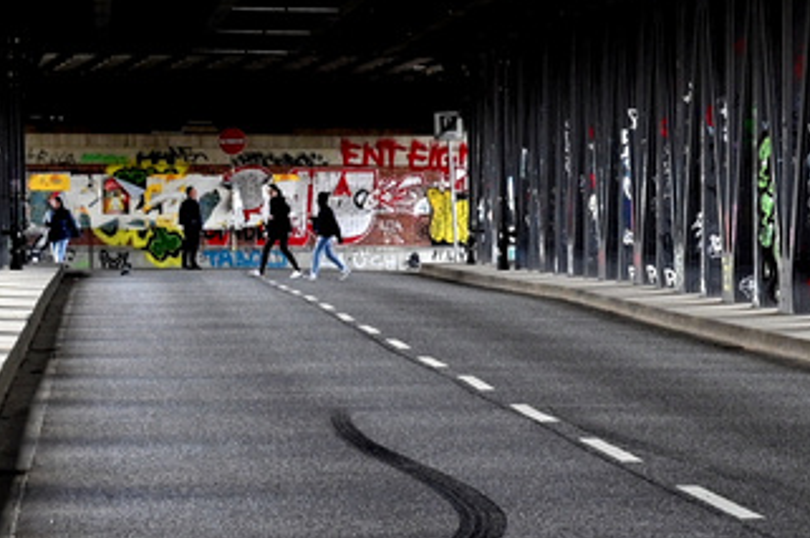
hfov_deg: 8.1
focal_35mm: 238
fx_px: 5347
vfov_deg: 5.7
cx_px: 1836
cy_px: 437
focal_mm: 47
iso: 500
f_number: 8
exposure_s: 1/60
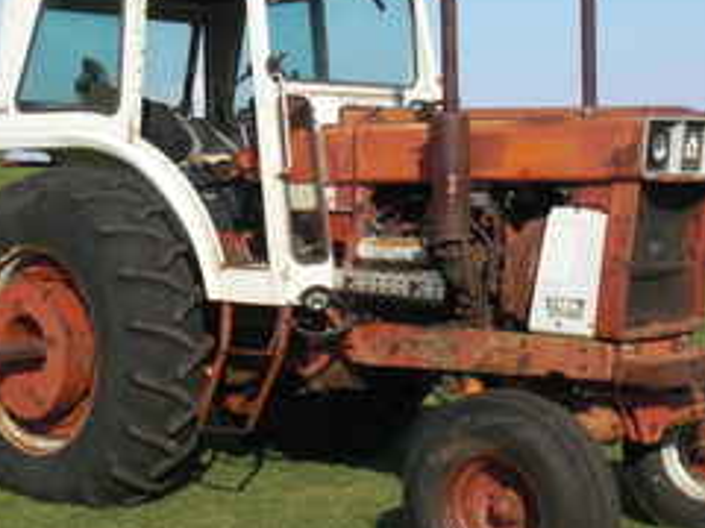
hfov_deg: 26.7
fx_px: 1487
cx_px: 364
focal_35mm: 73
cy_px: 241
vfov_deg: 20.2
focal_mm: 8.44
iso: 64
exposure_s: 1/250
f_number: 6.4
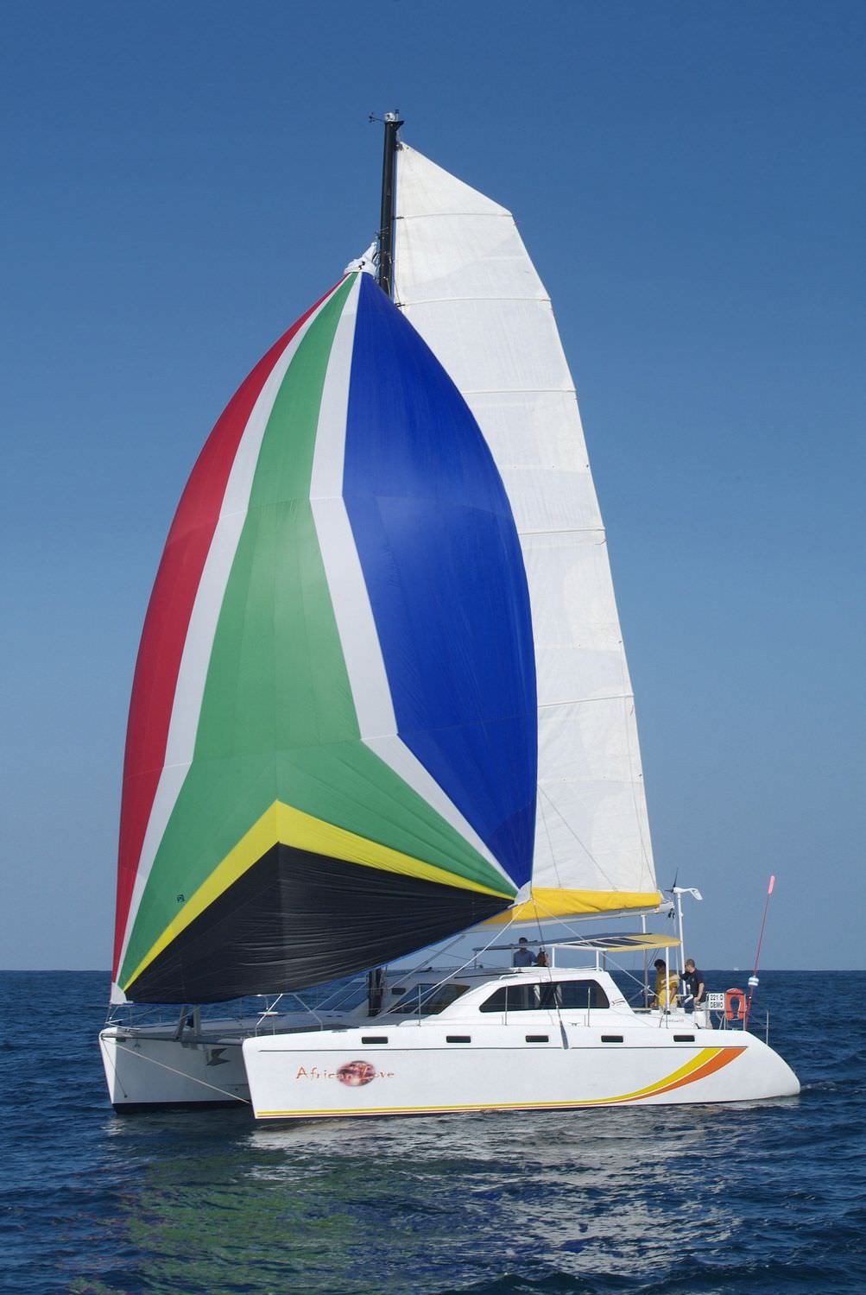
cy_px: 648
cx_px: 433
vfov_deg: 27.0
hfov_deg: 18.2
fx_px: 2700
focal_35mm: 75
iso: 200
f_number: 11
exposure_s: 1/350
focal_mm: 50
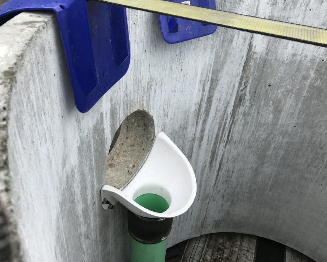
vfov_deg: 48.5
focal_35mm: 30
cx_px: 164
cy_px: 130
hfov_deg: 58.8
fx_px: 290
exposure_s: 1/921
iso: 20
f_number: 1.8
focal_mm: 3.99
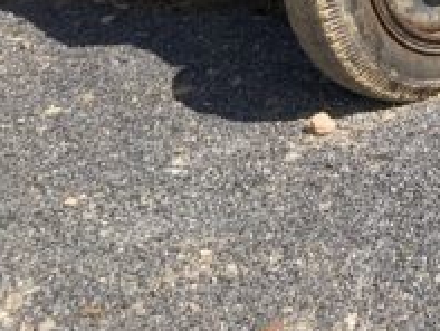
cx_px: 784
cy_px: -259
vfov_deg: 12.5
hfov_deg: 15.6
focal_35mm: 109
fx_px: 1386
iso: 20
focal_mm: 3.99
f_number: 1.8
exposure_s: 1/2315
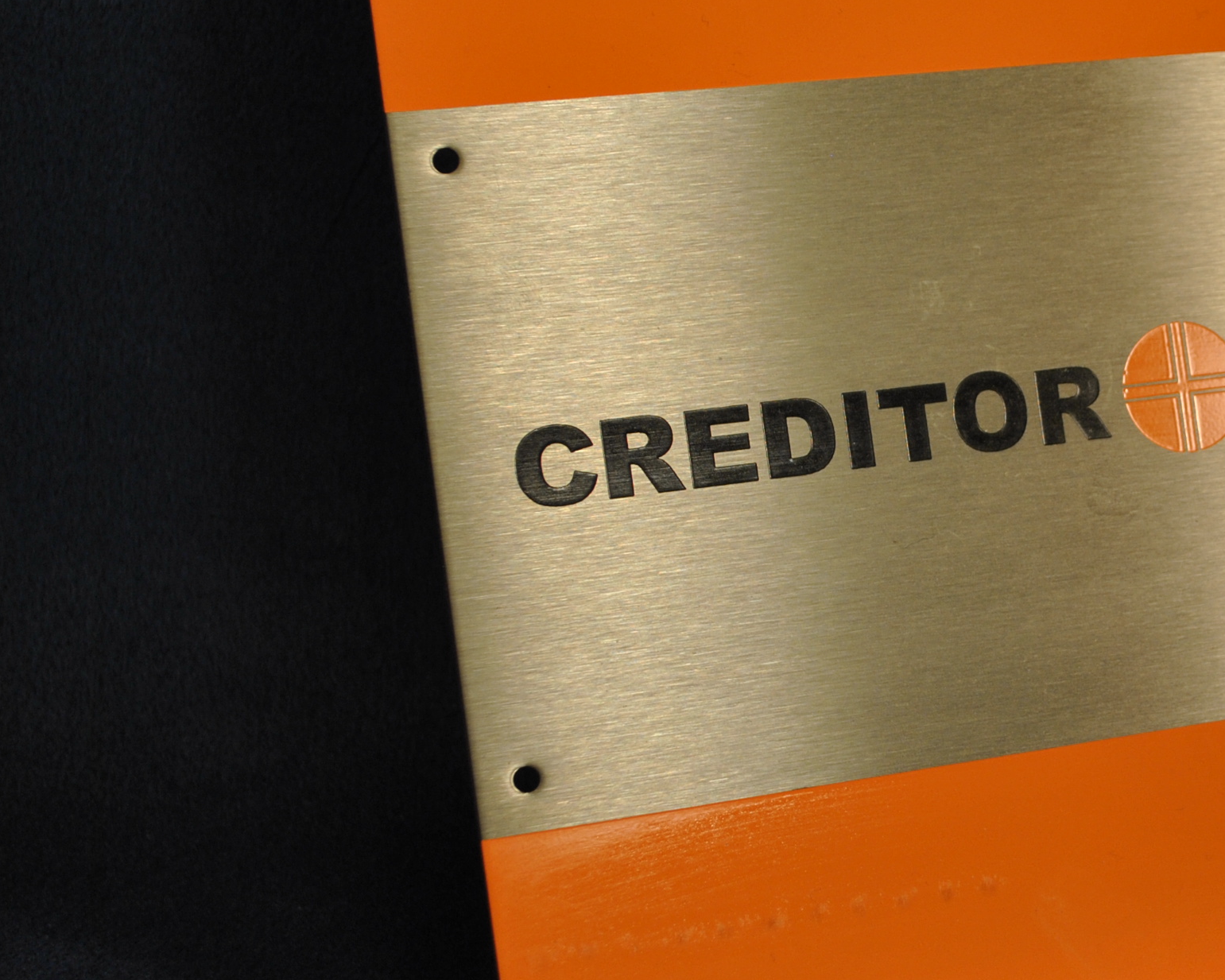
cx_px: 1124
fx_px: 2788
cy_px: 438
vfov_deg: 19.9
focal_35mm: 77
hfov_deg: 24.0
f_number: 5
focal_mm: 29
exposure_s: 1/100
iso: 200
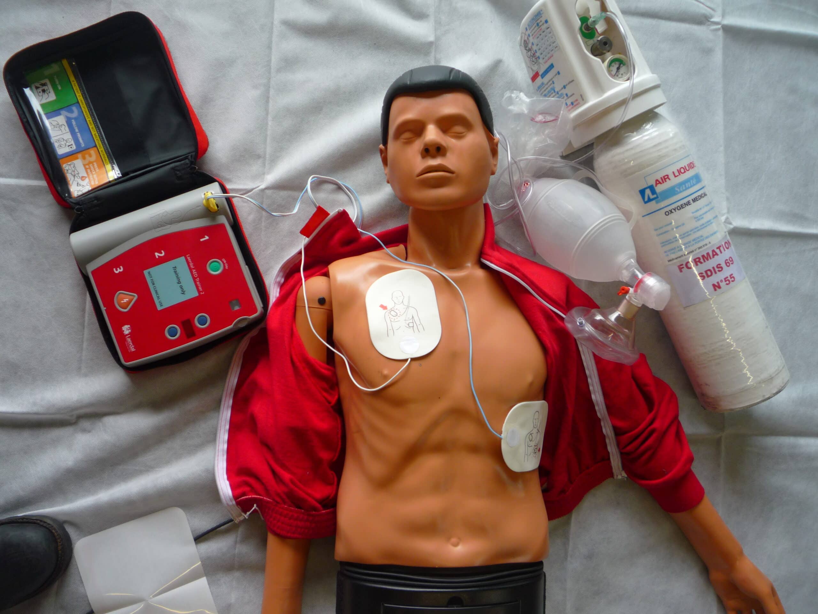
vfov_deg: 46.8
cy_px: 307
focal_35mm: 30
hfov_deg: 60.0
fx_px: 709
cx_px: 409
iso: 100
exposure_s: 1/80
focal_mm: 5.2
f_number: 3.3
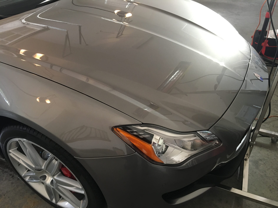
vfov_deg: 48.2
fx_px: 233
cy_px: 104
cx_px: 139
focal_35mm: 29
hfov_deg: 61.7
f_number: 2.2
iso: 125
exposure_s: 1/30
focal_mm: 4.15
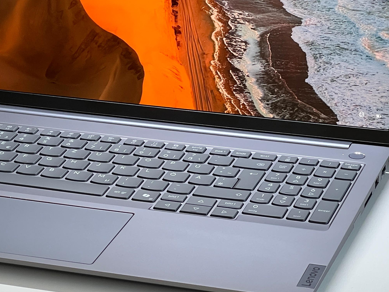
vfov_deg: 9.6
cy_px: 74
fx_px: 1731
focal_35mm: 154
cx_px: 137
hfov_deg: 12.8
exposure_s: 1/99
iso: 160
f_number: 2.8
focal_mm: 9
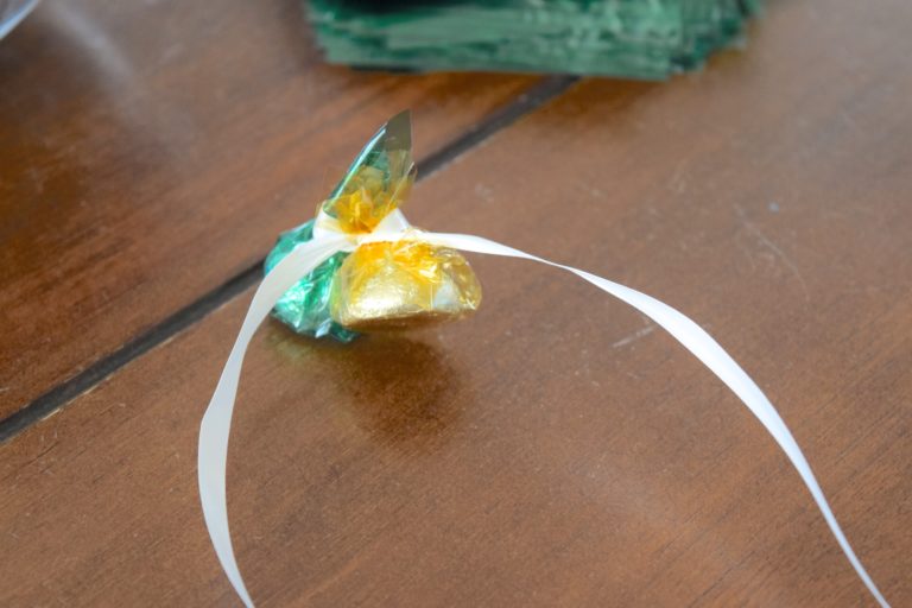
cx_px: 456
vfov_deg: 17.5
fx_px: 1976
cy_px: 304
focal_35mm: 78
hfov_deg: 26.0
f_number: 5.6
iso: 1400
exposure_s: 1/60
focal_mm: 52
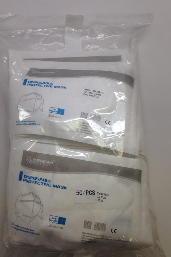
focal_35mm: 35
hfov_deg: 37.8
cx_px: 77
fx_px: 249
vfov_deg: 54.4
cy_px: 128
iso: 50
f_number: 2.4
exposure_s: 1/120
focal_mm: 4.12
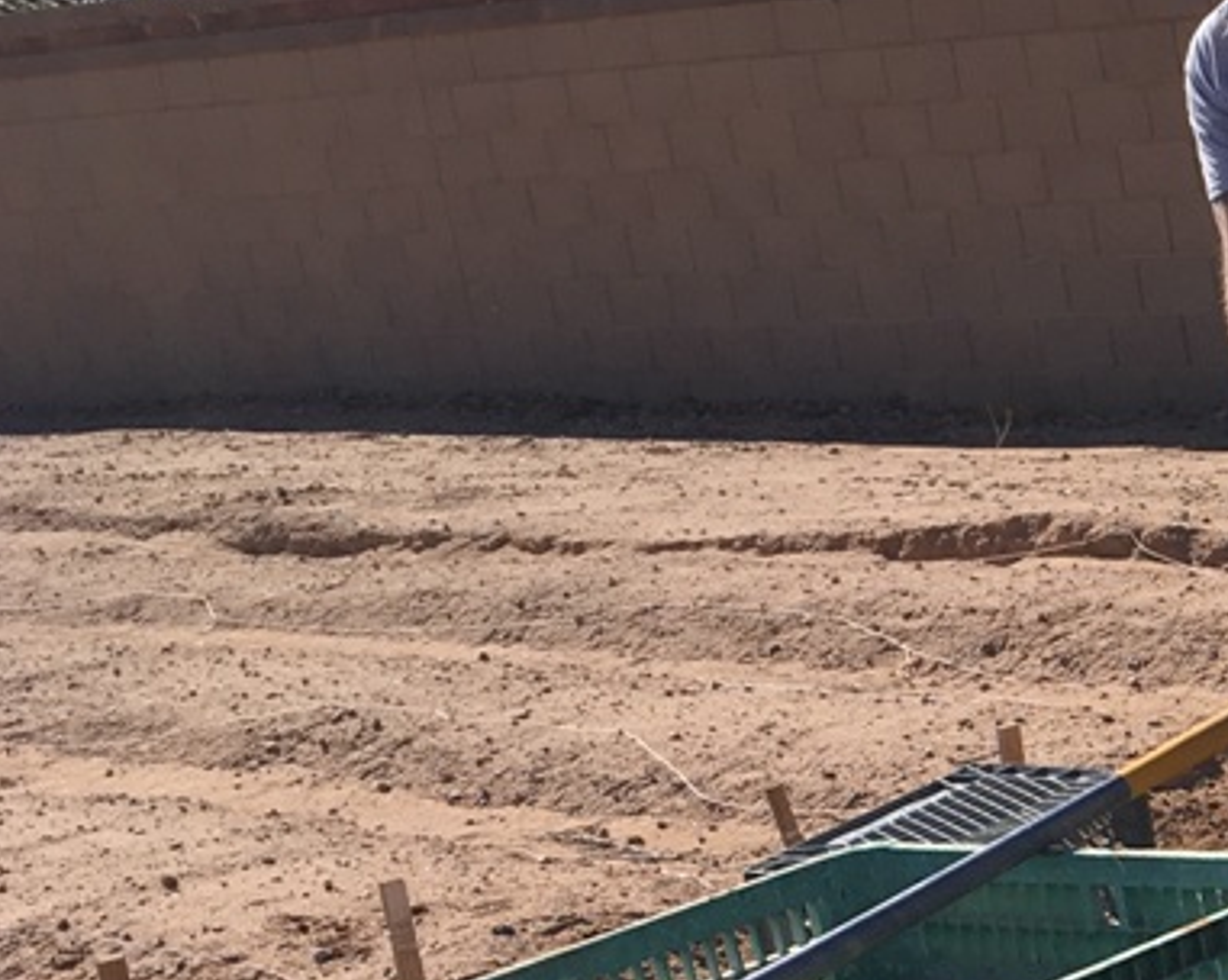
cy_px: 922
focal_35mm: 99
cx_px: 1961
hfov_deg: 17.1
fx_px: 3594
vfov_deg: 15.3
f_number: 2.2
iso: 25
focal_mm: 4.15
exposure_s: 1/1425
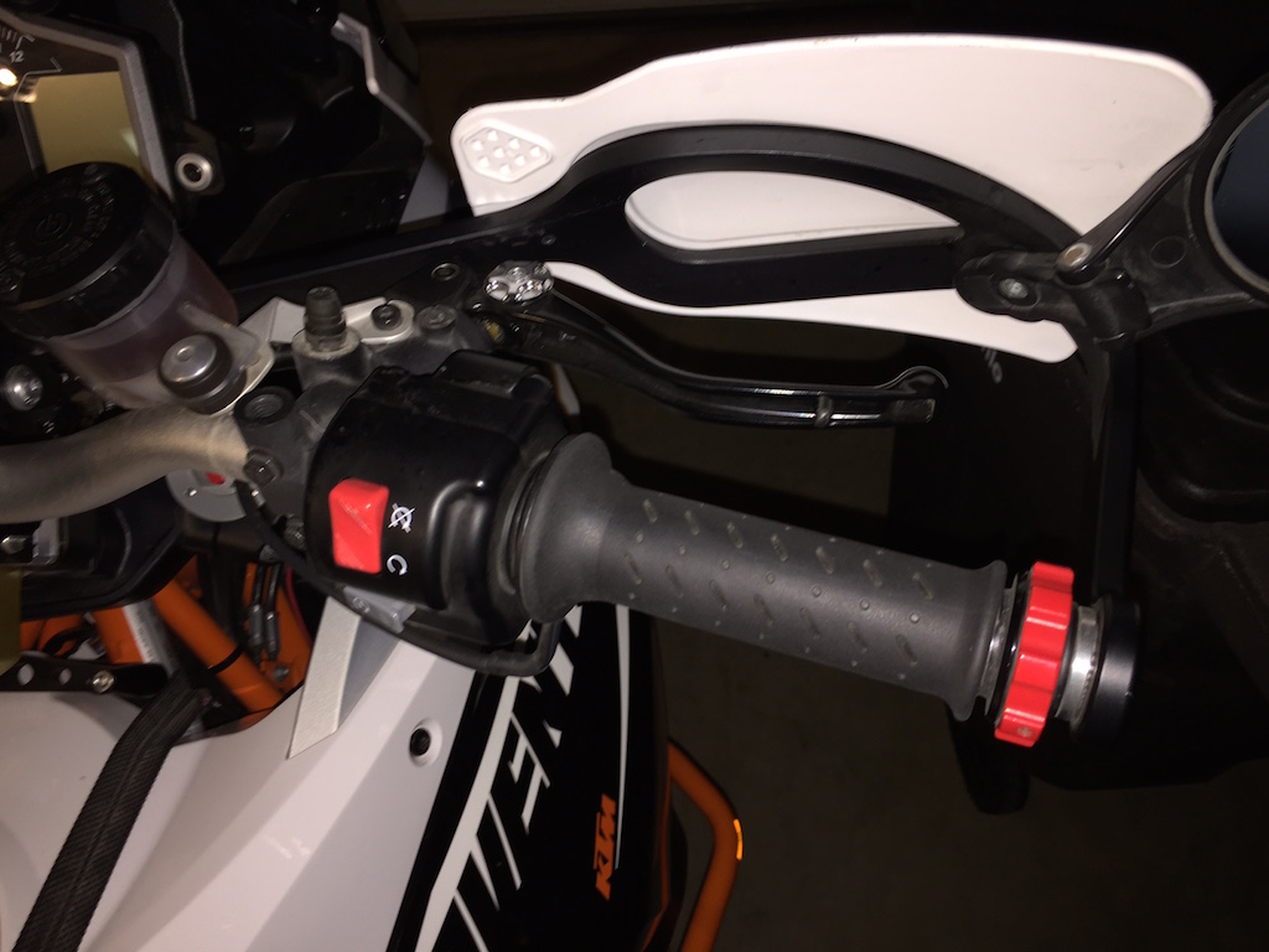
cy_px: 476
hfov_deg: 61.7
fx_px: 1063
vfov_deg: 48.2
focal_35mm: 29
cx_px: 634
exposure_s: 1/23
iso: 32
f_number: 2.2
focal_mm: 4.15
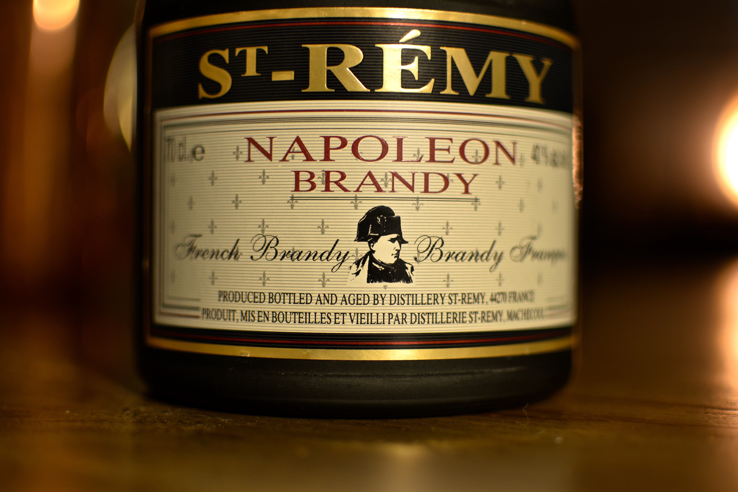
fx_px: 1076
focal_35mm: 52
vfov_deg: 25.8
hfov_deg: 37.9
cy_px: 246
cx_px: 369
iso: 100
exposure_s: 1/4
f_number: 1.8
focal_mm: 35
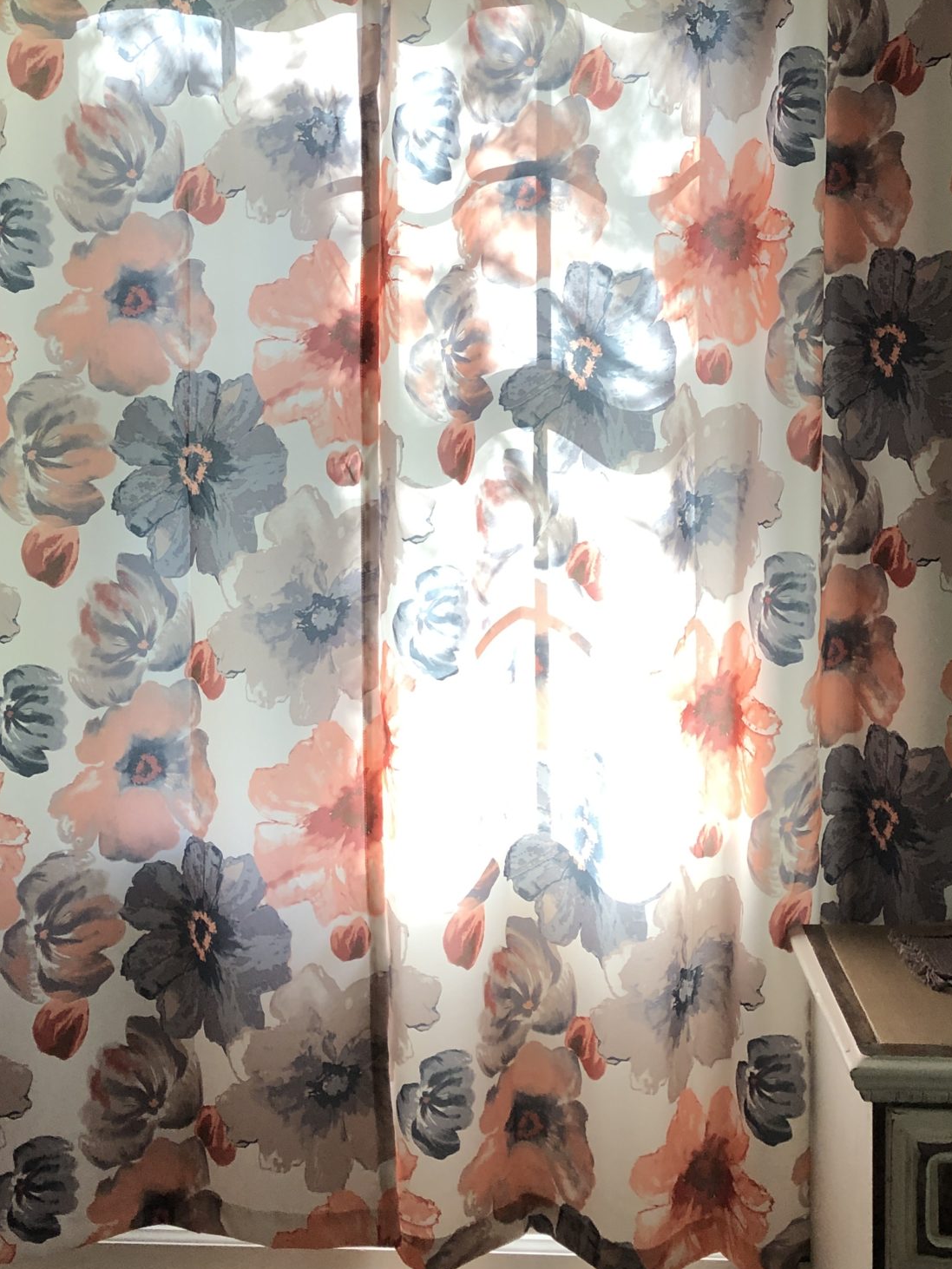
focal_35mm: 49
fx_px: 1797
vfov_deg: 38.0
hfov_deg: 29.5
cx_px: 346
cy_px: 337
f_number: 1.8
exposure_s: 1/30
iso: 25
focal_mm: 3.99
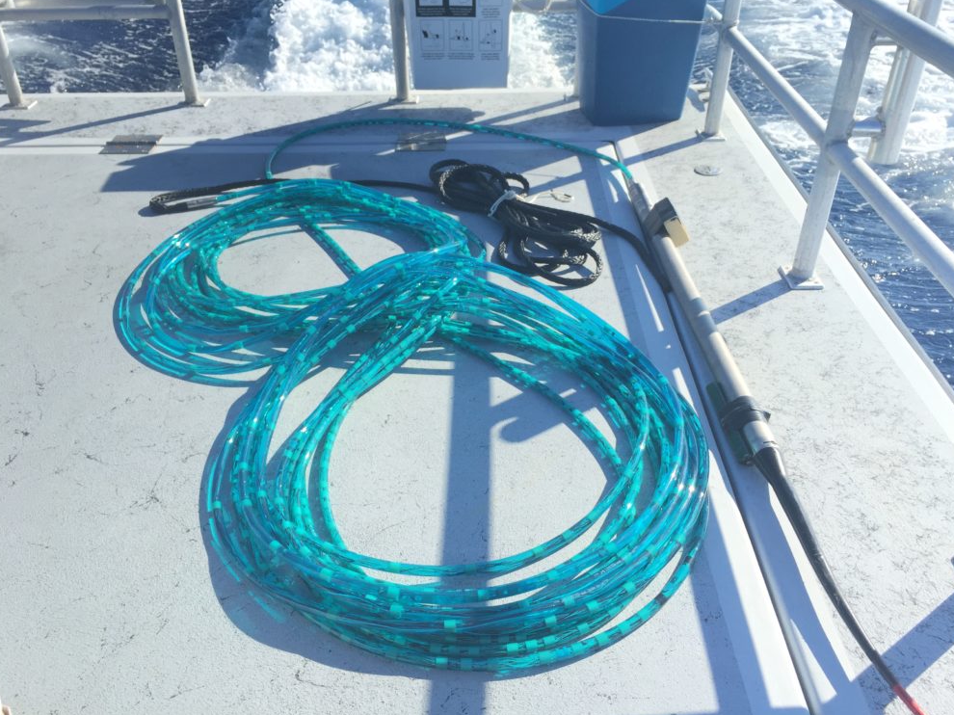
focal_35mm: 30
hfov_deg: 60.0
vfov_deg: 46.8
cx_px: 486
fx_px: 827
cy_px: 349
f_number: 2.2
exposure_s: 1/1582
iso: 32
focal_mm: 4.15
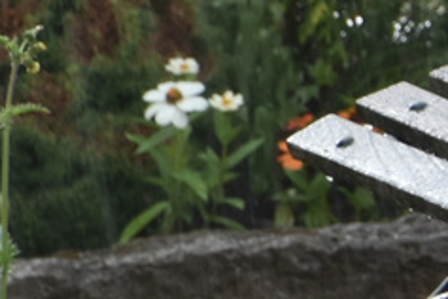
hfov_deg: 1.5
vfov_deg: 1.0
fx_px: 17239
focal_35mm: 1385
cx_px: 1386
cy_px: 83
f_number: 6.3
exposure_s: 1/40
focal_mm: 135
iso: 100
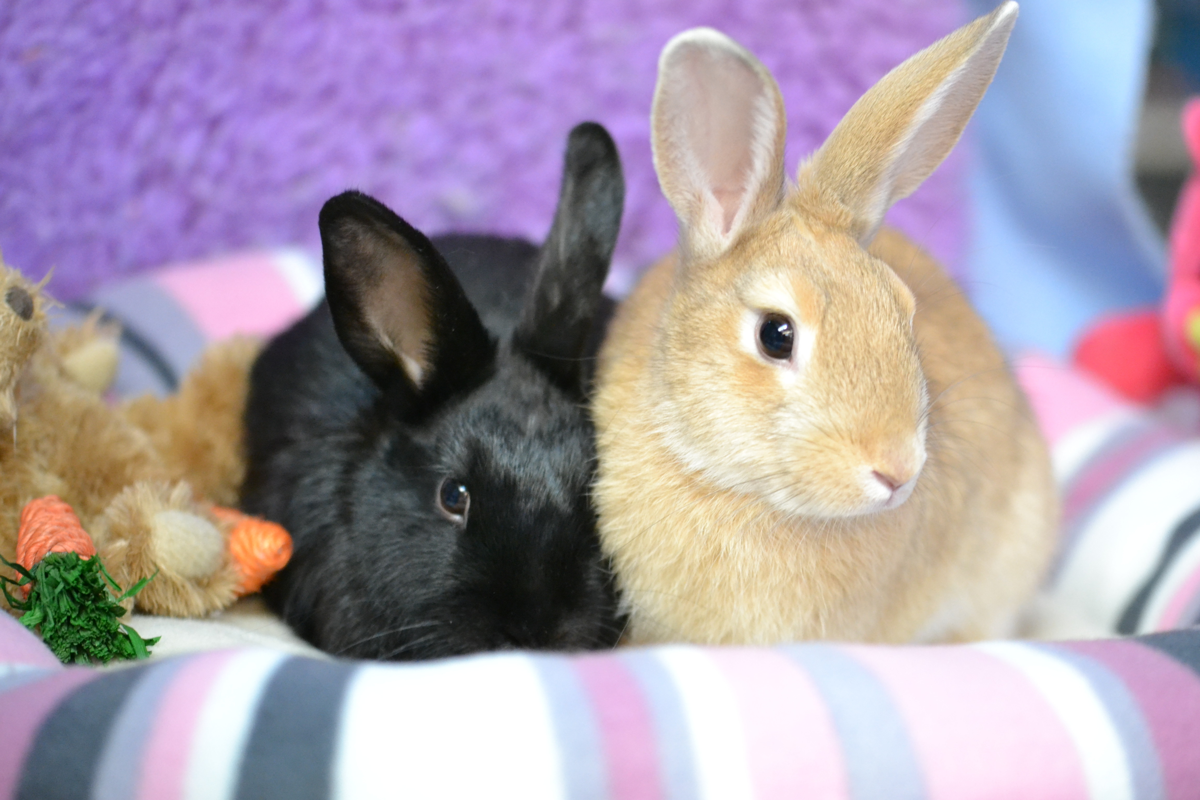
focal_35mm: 90
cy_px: 400
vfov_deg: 15.2
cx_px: 600
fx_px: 3000
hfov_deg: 22.6
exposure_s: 1/80
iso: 3200
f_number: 2.2
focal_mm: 60
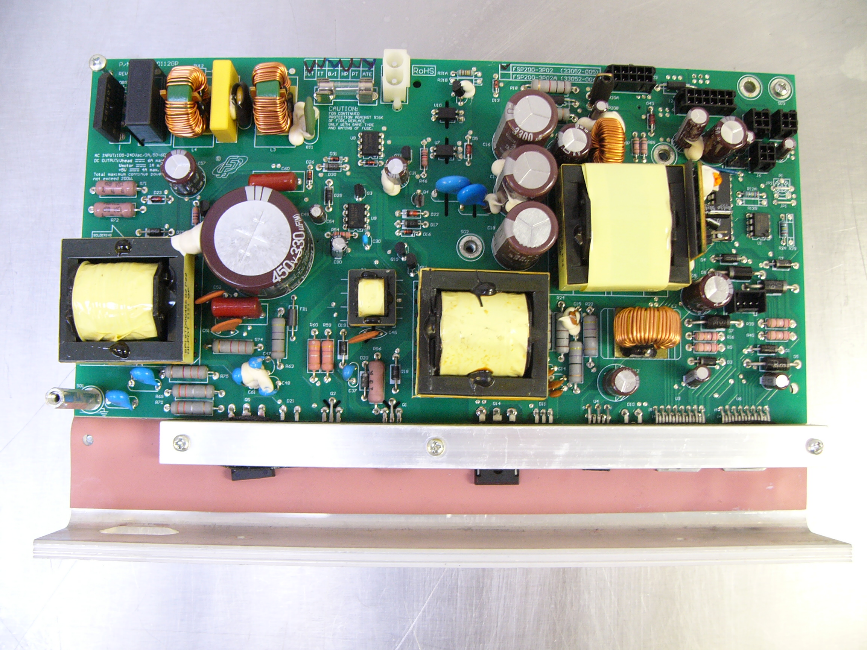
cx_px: 434
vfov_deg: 39.7
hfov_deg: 51.4
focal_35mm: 36
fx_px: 902
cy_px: 325
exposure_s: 1/13
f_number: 2.8
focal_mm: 6
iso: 100
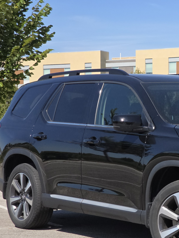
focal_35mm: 125
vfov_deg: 15.7
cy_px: 158
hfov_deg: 11.7
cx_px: 189
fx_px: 862
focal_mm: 7.9
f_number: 2.4
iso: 50
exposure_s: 1/1814
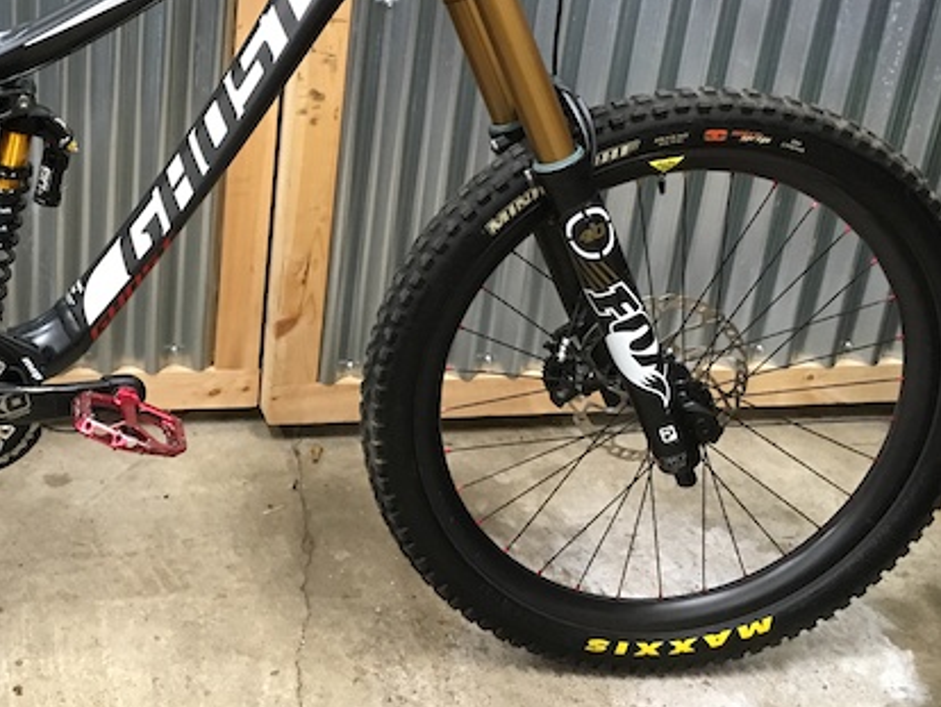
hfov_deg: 32.9
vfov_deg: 26.0
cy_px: 230
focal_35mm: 56
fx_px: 1523
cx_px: 127
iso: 160
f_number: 2.2
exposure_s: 1/30
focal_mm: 4.15
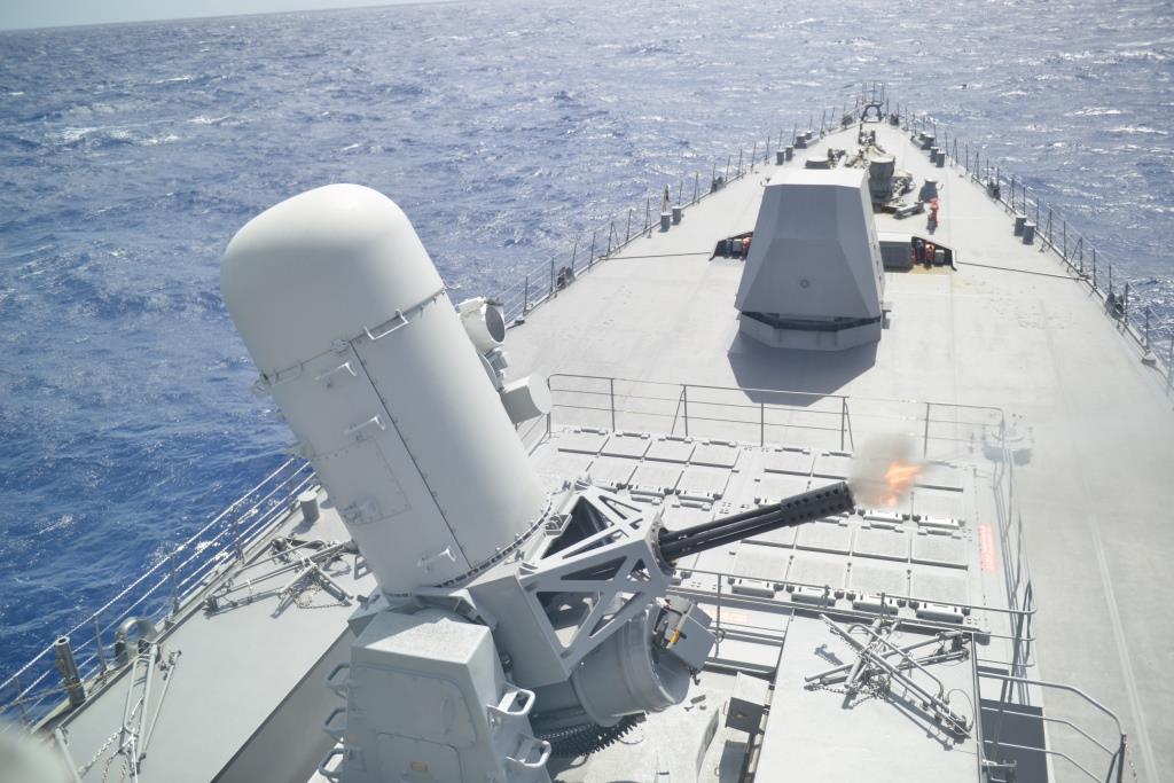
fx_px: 1011
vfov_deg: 42.3
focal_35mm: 31
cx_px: 587
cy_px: 392
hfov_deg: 60.3
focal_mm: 31
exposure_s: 1/8000
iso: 640
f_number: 2.8
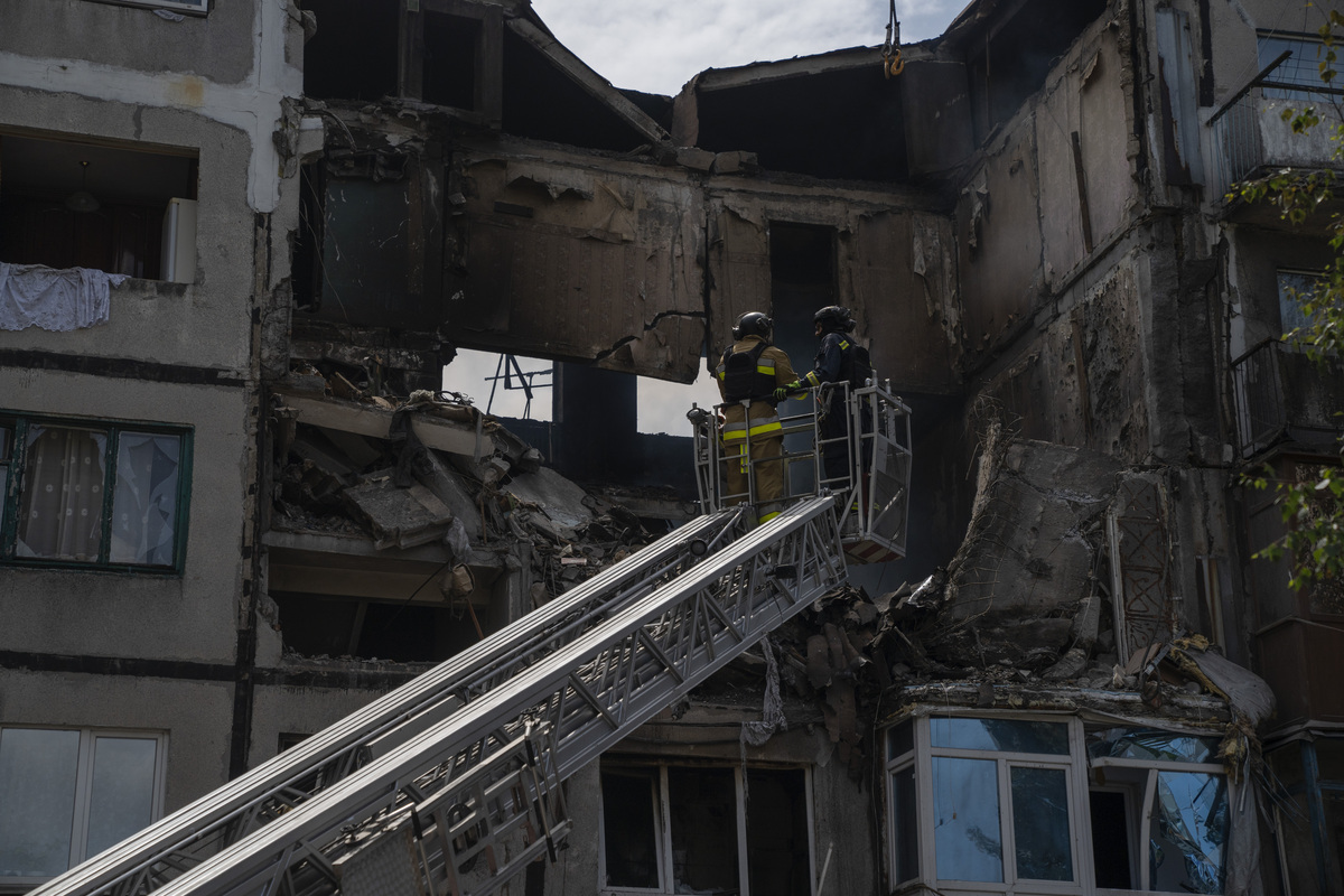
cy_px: 448
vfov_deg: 19.5
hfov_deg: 28.8
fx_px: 2613
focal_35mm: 70
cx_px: 672
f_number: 4
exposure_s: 1/5000
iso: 320
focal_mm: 70
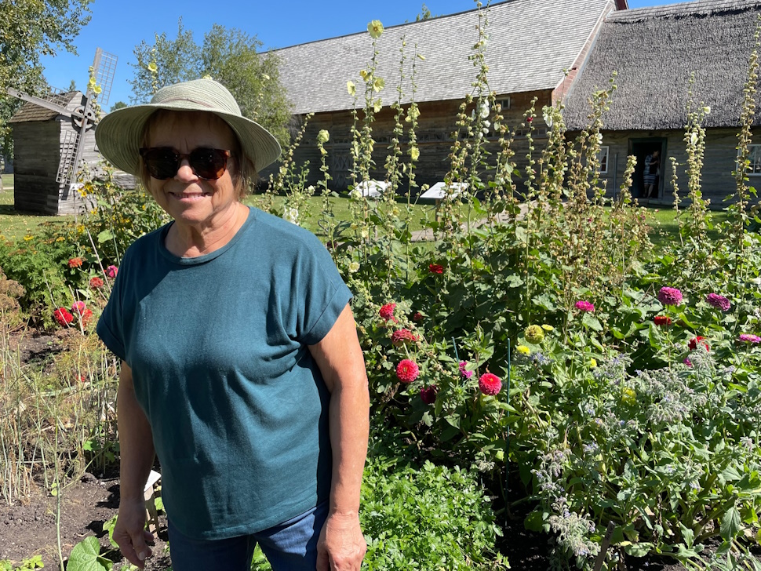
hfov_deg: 67.3
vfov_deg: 53.1
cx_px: 380
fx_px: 572
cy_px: 286
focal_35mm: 26
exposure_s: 1/1416
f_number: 1.6
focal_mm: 4.2
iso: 32
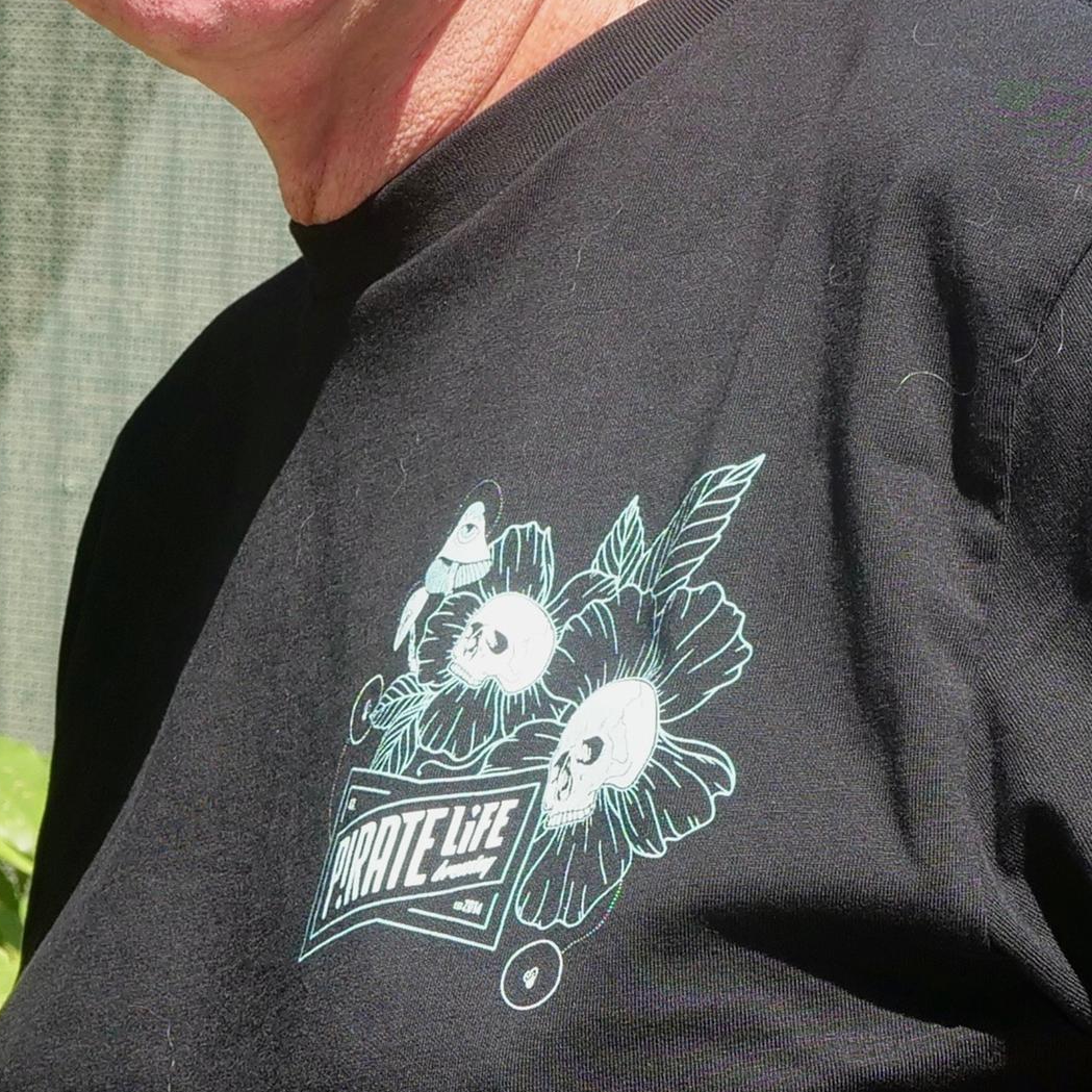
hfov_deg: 9.9
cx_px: 655
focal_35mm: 177
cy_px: 511
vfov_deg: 9.9
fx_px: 6317
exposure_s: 1/400
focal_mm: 21
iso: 200
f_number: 5.6
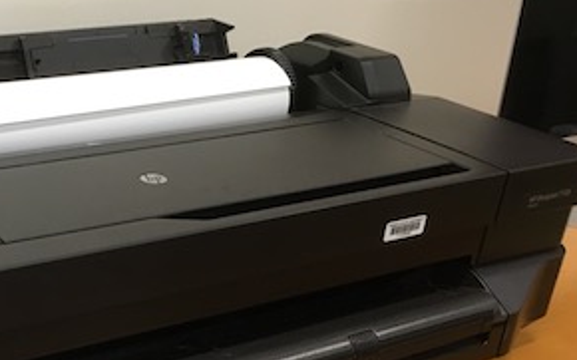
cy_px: 284
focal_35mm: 61
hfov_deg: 31.7
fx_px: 959
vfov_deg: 21.0
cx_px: 46
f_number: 2.2
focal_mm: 4.15
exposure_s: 1/30
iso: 100
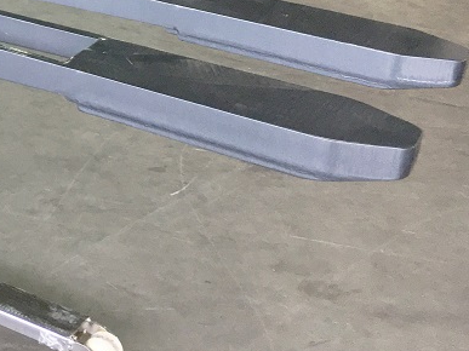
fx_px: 1016
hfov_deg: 23.3
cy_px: 8
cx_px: -127
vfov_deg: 19.1
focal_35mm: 75
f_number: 2.2
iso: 125
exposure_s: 1/33
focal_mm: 4.15
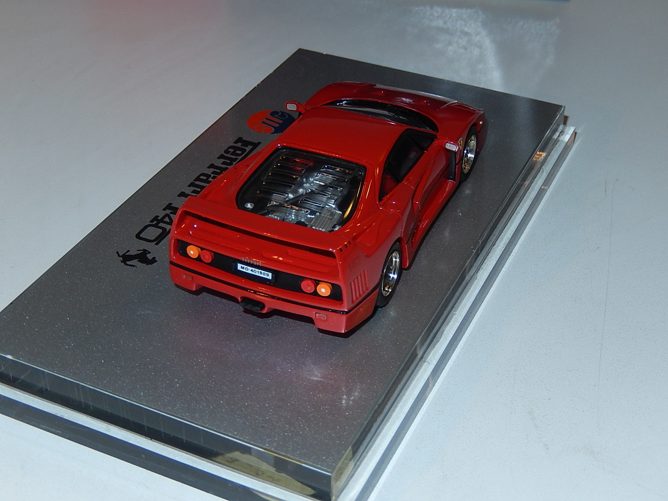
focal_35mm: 58
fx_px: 1119
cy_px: 250
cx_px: 334
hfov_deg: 33.2
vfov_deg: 25.2
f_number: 9.2
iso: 200
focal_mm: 10.4
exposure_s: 1/30
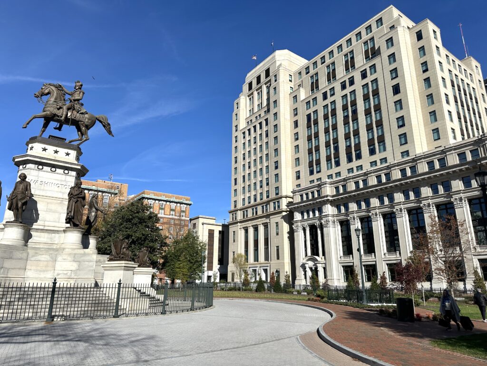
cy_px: 183
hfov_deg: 71.6
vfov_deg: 56.8
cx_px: 244
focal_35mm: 24
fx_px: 338
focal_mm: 6.86
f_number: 1.78
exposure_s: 1/6623
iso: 80
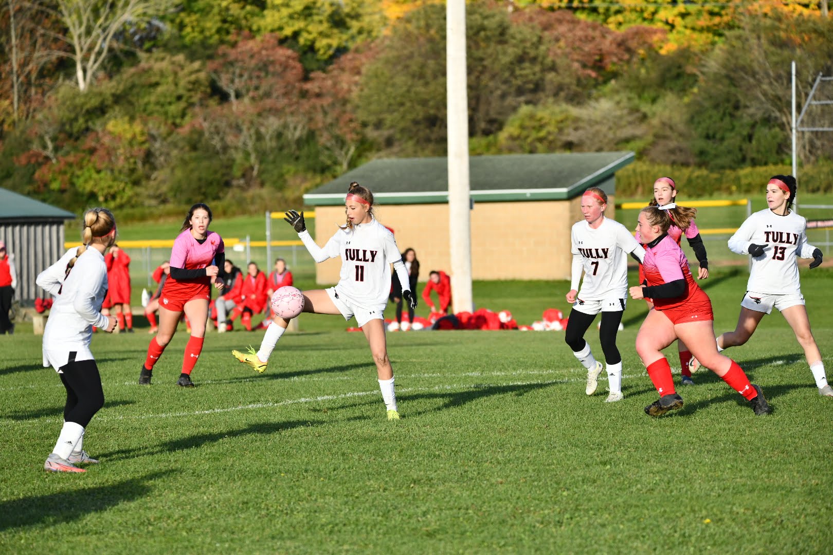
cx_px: 416
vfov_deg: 6.9
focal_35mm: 200
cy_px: 278
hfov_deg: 10.3
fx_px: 4627
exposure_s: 1/4000
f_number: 5.6
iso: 1000
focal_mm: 200
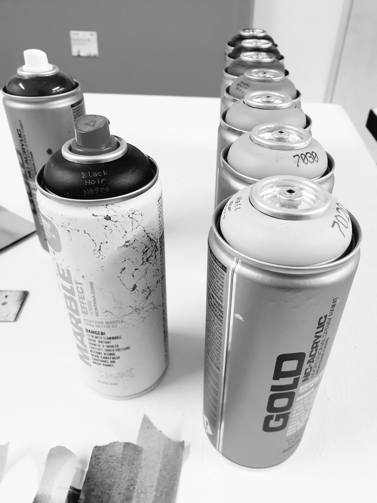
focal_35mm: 26
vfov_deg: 67.3
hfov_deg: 53.1
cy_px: 252
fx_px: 378
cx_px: 188
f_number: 2.4
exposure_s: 1/33
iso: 320
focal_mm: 4.3
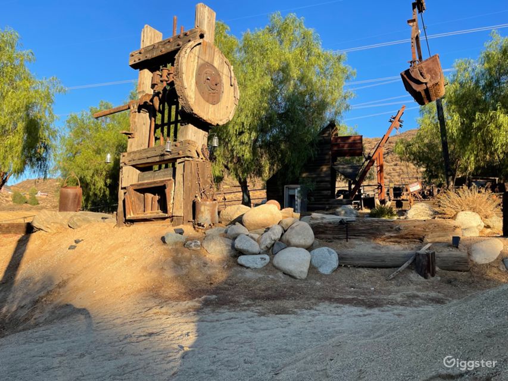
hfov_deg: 67.3
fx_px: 382
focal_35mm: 26
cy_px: 190
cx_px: 254
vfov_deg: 53.1
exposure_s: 1/1200
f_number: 1.6
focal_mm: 5.1
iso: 32
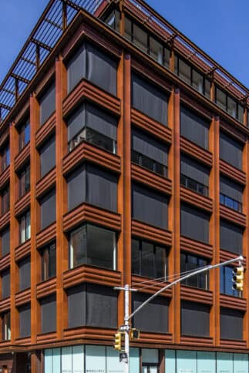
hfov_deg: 36.5
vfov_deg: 51.3
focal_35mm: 36
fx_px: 373
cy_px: 270
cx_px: 165
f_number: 2.8
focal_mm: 17
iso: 80
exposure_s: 1/1250
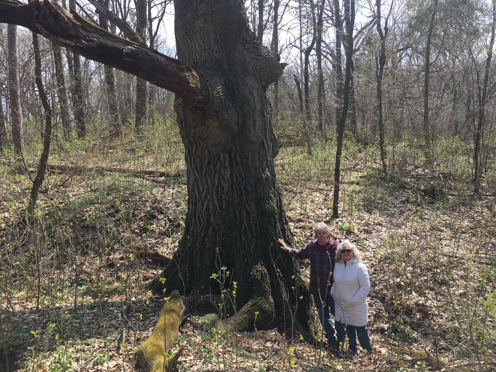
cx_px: 248
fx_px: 416
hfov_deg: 61.7
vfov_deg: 48.2
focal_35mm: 29
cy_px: 186
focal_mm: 4.15
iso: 25
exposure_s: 1/574
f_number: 2.2
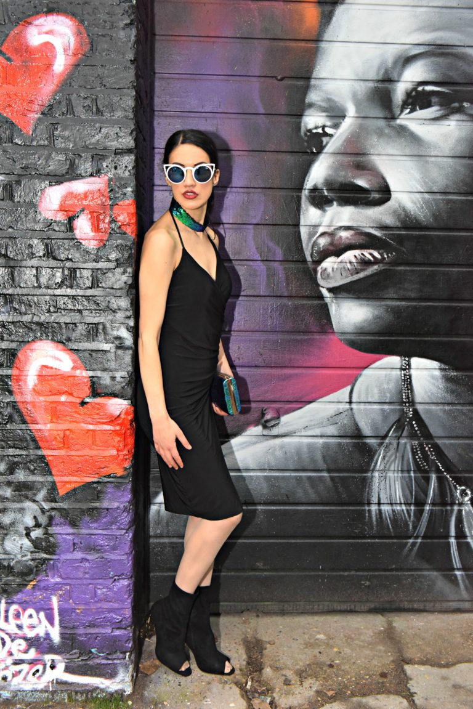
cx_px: 236
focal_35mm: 38
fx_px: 748
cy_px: 354
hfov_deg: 35.1
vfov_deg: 50.7
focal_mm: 38
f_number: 4.5
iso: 2500
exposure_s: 1/400
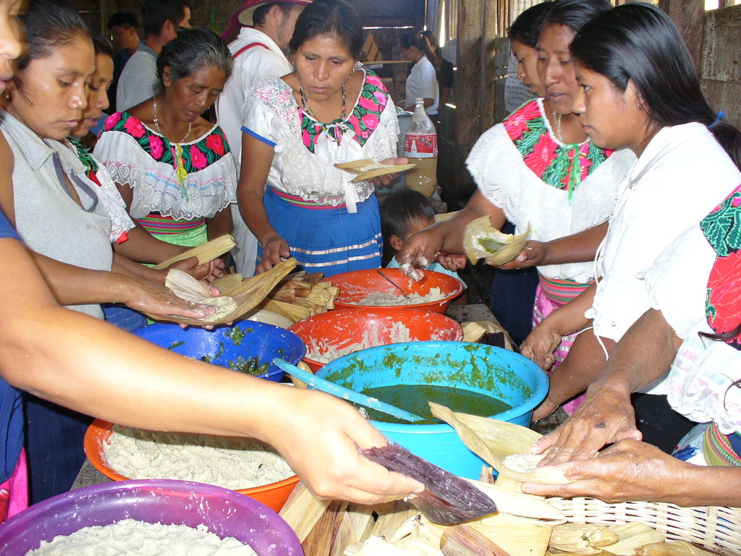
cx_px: 370
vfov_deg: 38.7
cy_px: 278
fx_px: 792
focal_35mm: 37
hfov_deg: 50.1
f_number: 2.8
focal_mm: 6.1
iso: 100
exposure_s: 1/30
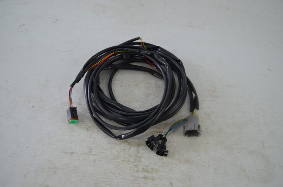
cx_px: 142
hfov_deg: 62.0
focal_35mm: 30
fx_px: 235
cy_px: 94
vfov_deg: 43.4
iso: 400
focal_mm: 20
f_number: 4.5
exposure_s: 1/80
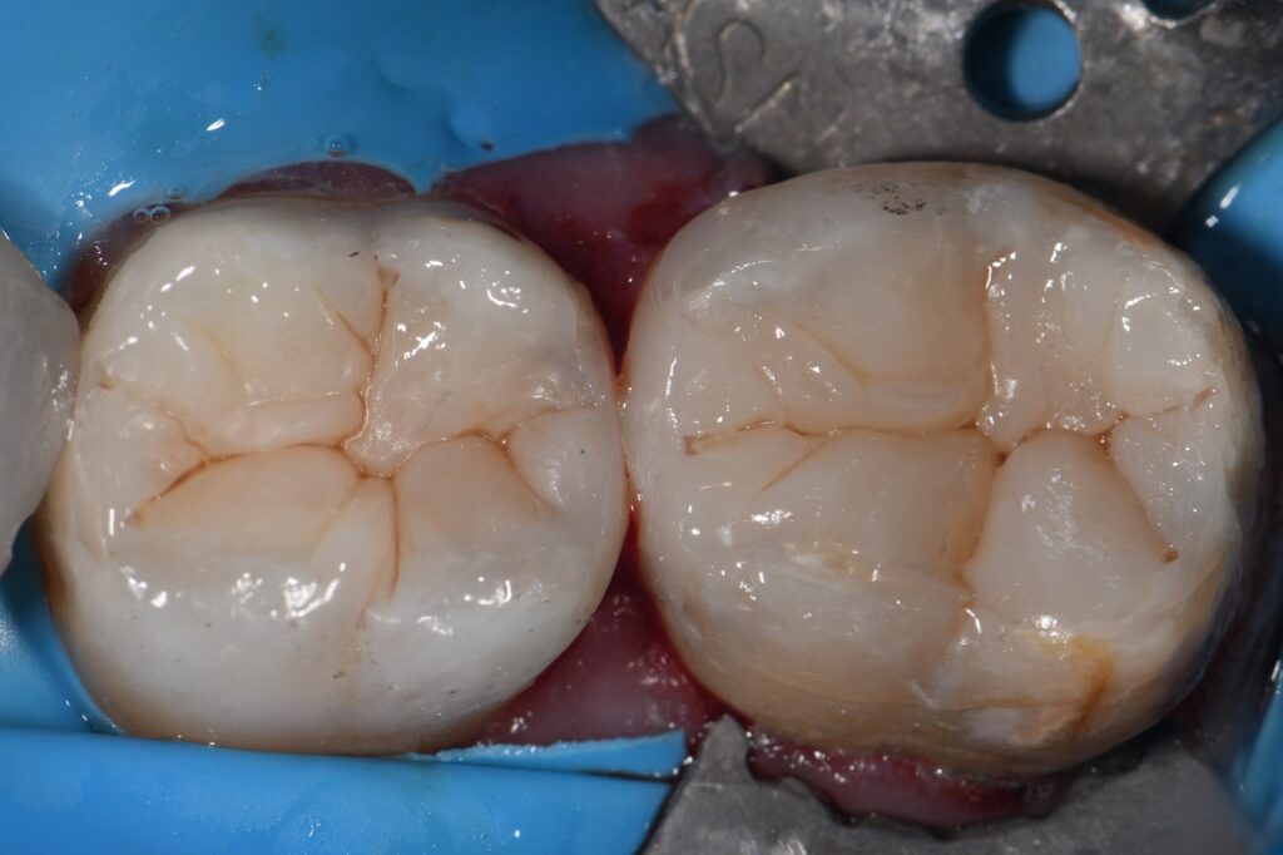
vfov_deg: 8.7
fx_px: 5593
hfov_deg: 13.1
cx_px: 642
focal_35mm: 157
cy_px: 428
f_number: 32
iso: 200
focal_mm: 105
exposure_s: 1/160
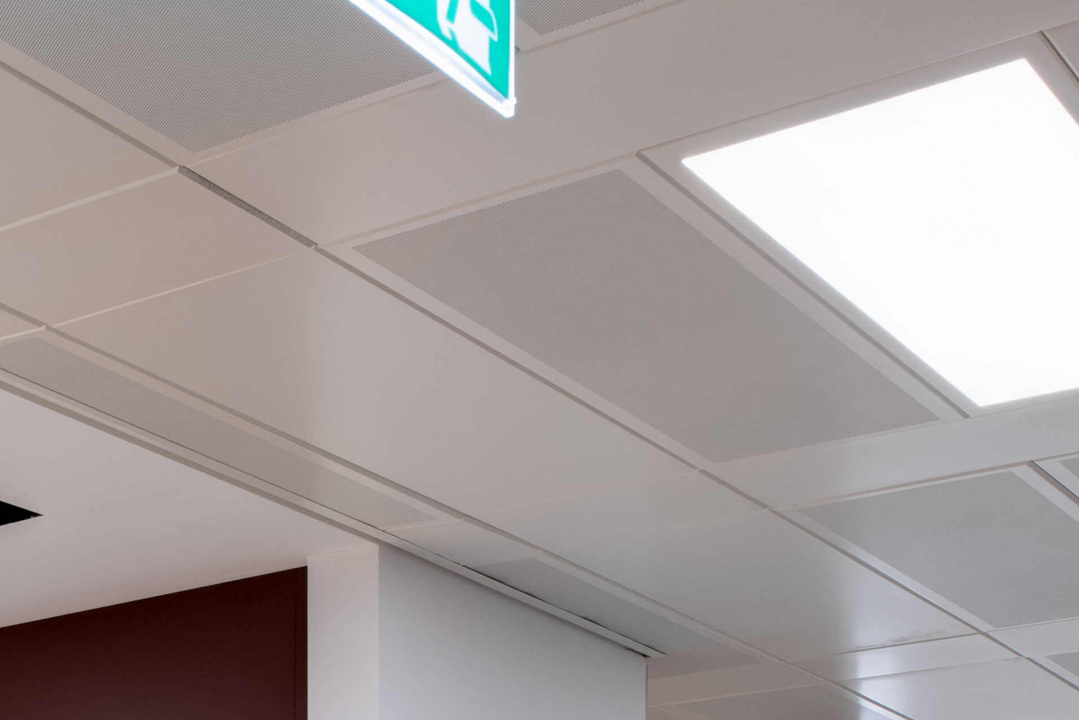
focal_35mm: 78
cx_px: -885
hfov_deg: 19.3
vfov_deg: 15.6
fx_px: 2338
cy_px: 1181
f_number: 11
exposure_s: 1
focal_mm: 18
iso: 100
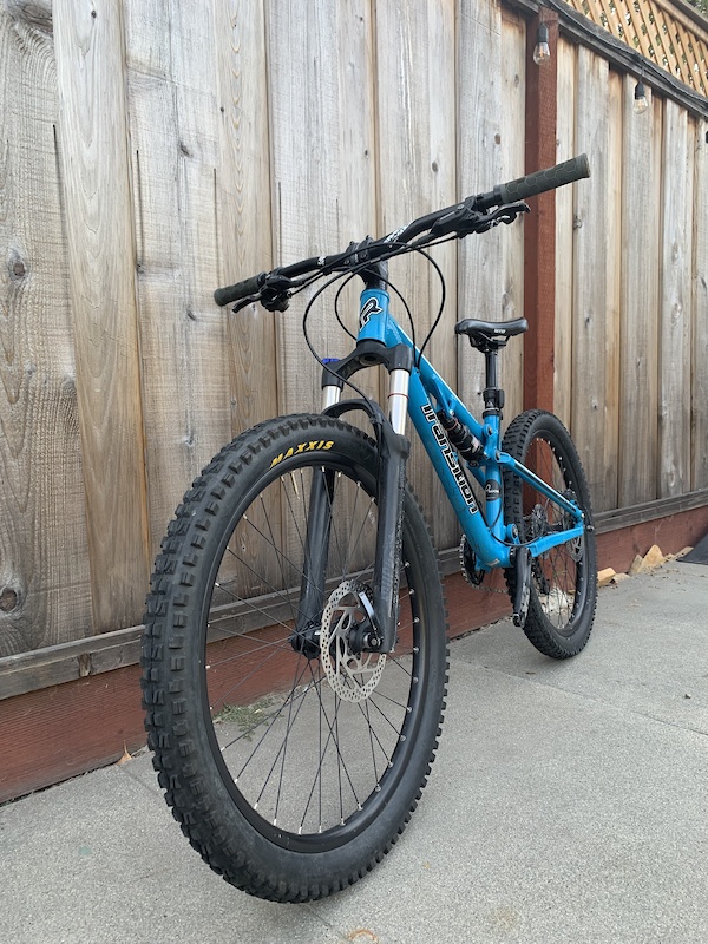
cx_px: 354
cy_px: 472
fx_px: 709
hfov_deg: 53.1
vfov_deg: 67.3
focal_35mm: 26
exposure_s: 1/121
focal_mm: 4.25
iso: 32
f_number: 1.8
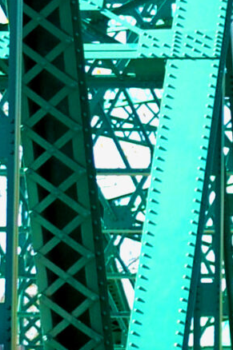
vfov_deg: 4.3
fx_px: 4689
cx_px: 408
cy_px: 265
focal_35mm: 482
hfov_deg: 2.8
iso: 400
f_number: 5
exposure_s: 1/500
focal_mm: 55
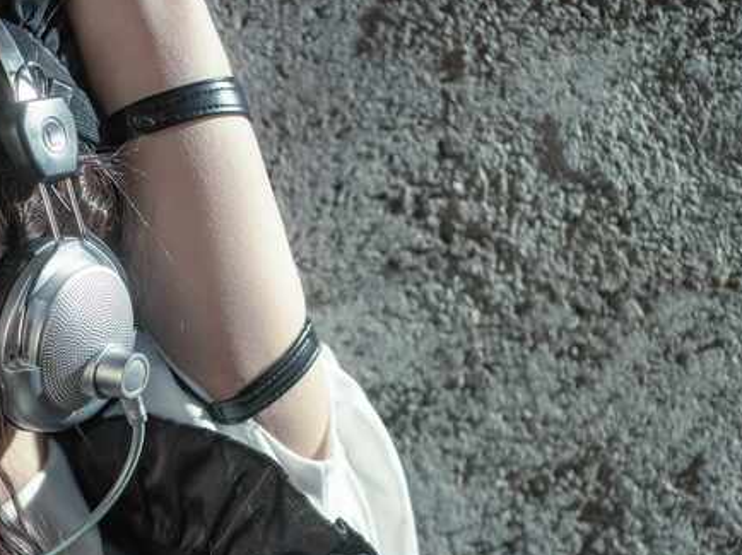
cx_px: -97
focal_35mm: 78
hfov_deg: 23.3
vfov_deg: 18.5
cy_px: 523
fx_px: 1671
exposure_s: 1/15
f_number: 3.2
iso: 200
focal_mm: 35
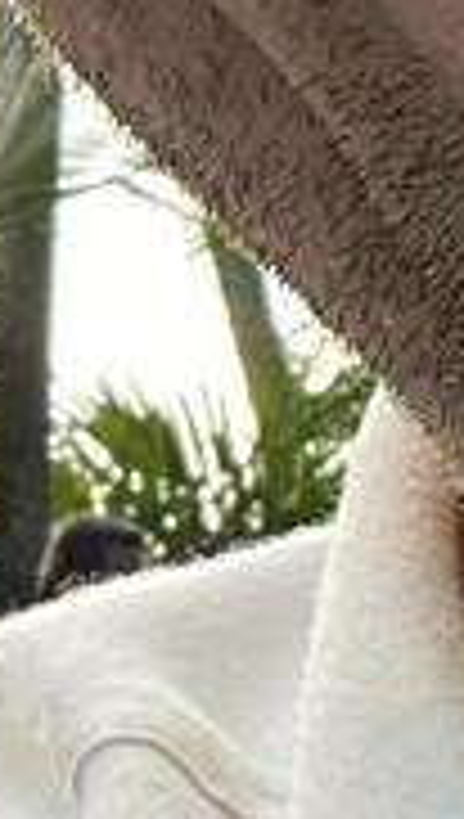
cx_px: -554
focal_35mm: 239
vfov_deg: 9.0
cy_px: 367
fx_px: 5204
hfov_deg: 5.0
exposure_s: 1/122
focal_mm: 2.71
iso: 25
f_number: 2.2
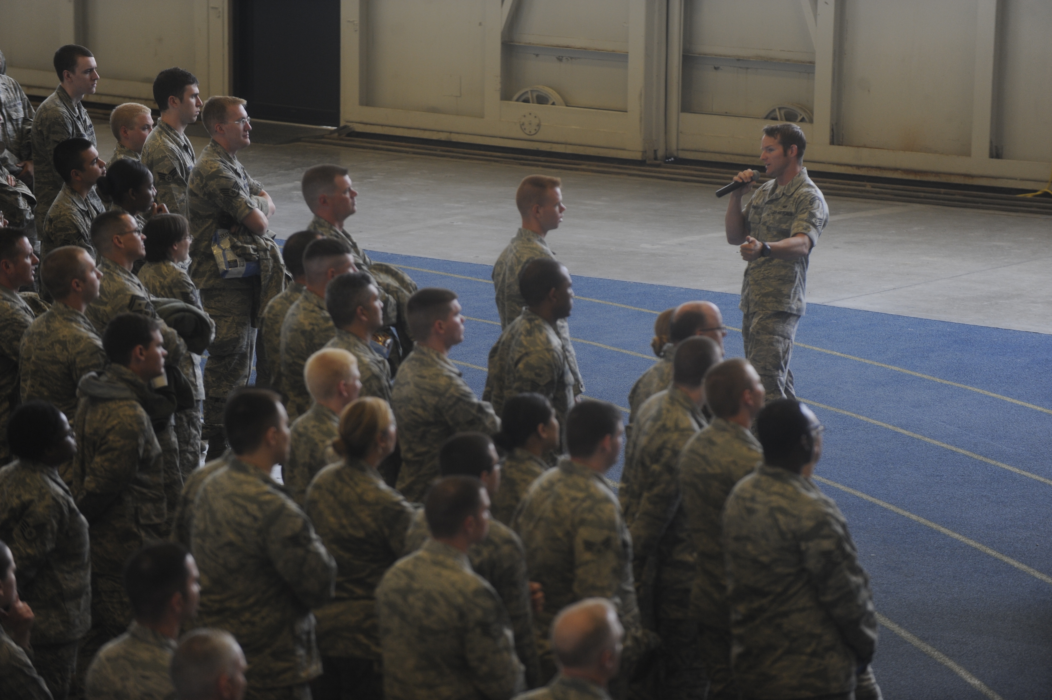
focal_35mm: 200
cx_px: 526
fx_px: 5841
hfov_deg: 10.3
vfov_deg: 6.9
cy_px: 350
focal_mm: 200
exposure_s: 1/125
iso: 800
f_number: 3.5
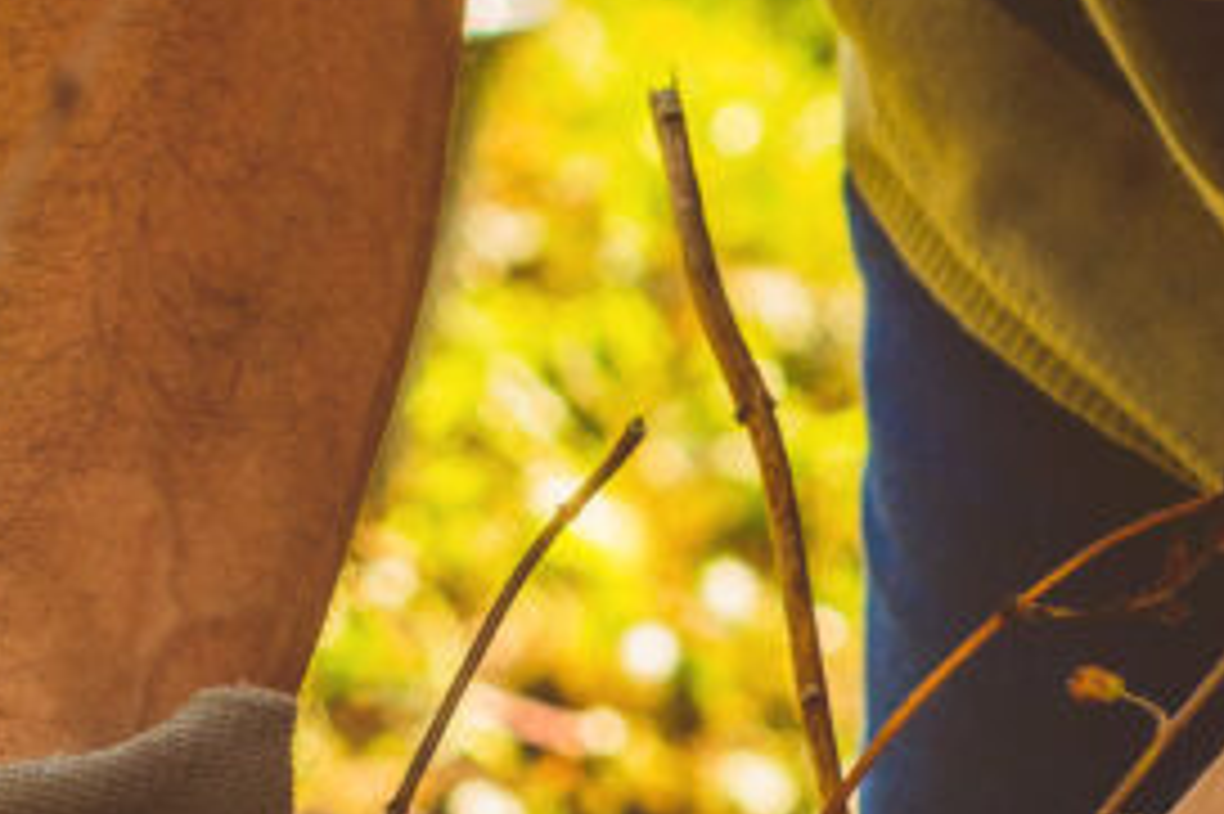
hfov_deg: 6.9
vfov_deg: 4.5
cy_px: 1819
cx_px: -234
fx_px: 10125
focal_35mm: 298
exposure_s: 1/250
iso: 160
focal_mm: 50
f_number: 5
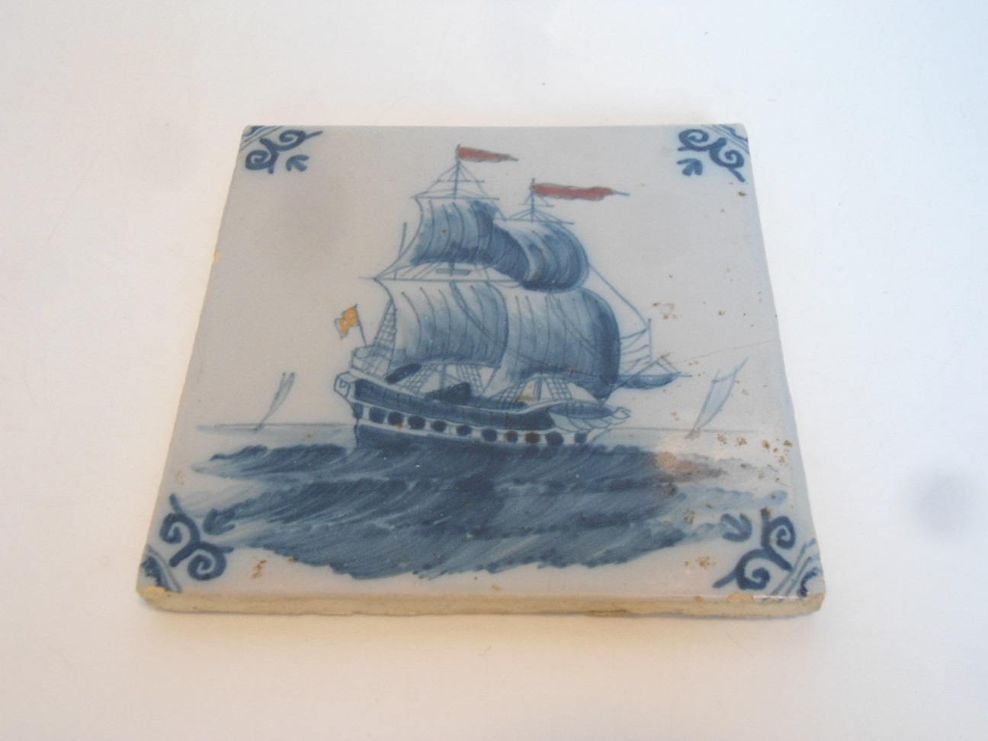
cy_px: 370
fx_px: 1056
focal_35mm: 37
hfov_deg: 50.1
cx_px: 494
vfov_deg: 38.7
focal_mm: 6.7
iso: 400
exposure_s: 1/10
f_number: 3.2
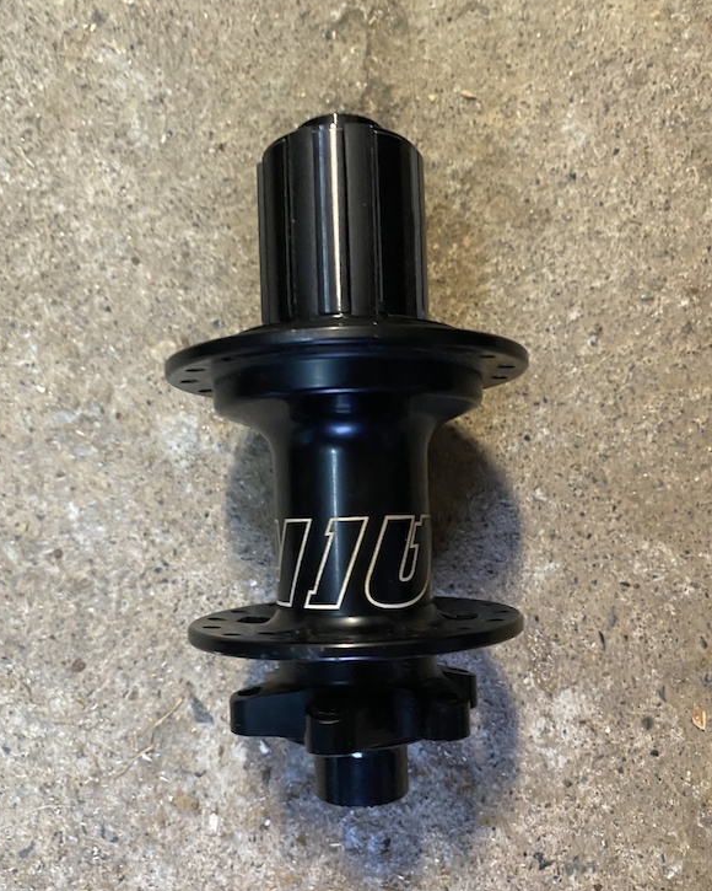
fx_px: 738
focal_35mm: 28
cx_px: 354
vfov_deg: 62.1
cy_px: 482
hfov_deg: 51.5
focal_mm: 4.25
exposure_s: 1/30
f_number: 1.8
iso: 640
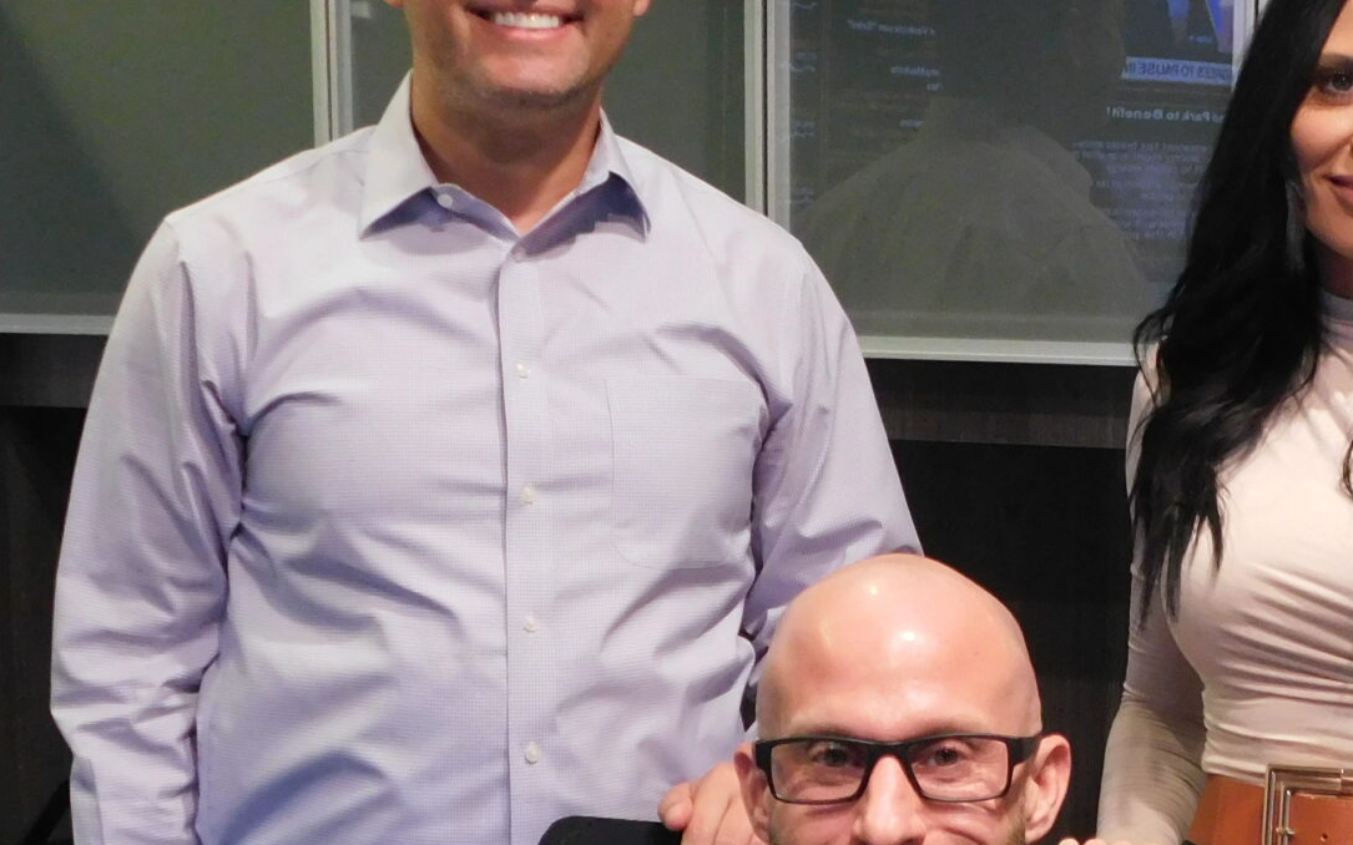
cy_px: 619
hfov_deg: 27.3
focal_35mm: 75
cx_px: 946
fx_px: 2765
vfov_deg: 17.3
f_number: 3.2
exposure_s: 1/30
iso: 400
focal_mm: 5.3
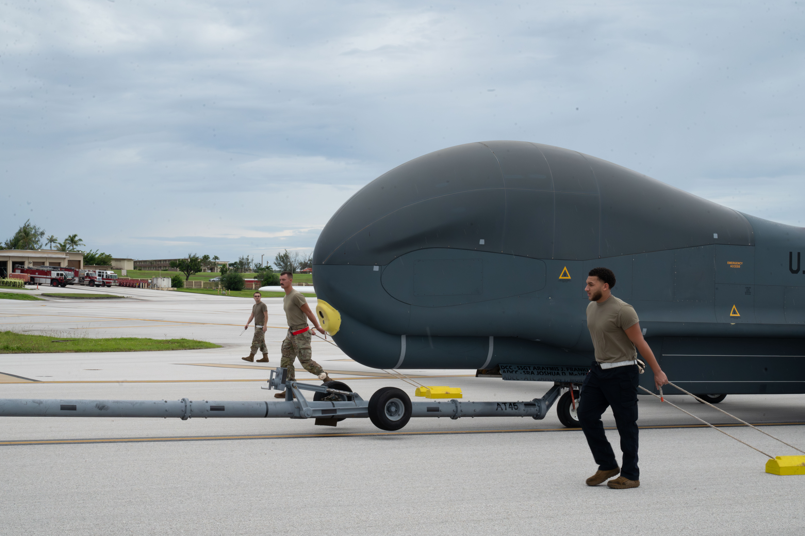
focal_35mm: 65
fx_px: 1452
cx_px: 402
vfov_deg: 20.9
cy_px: 268
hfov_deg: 31.0
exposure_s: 1/250
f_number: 22
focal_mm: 65
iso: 2500
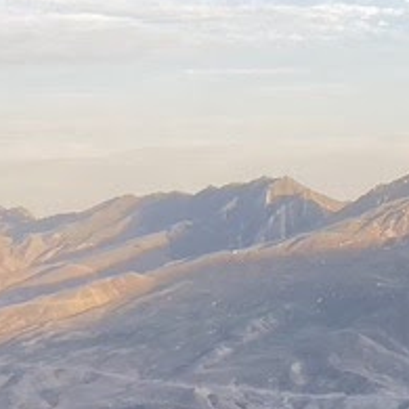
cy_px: 619
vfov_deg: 12.7
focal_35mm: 130
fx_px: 1738
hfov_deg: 12.8
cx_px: 596
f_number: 1.8
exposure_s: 1/245
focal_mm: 3.99
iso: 20
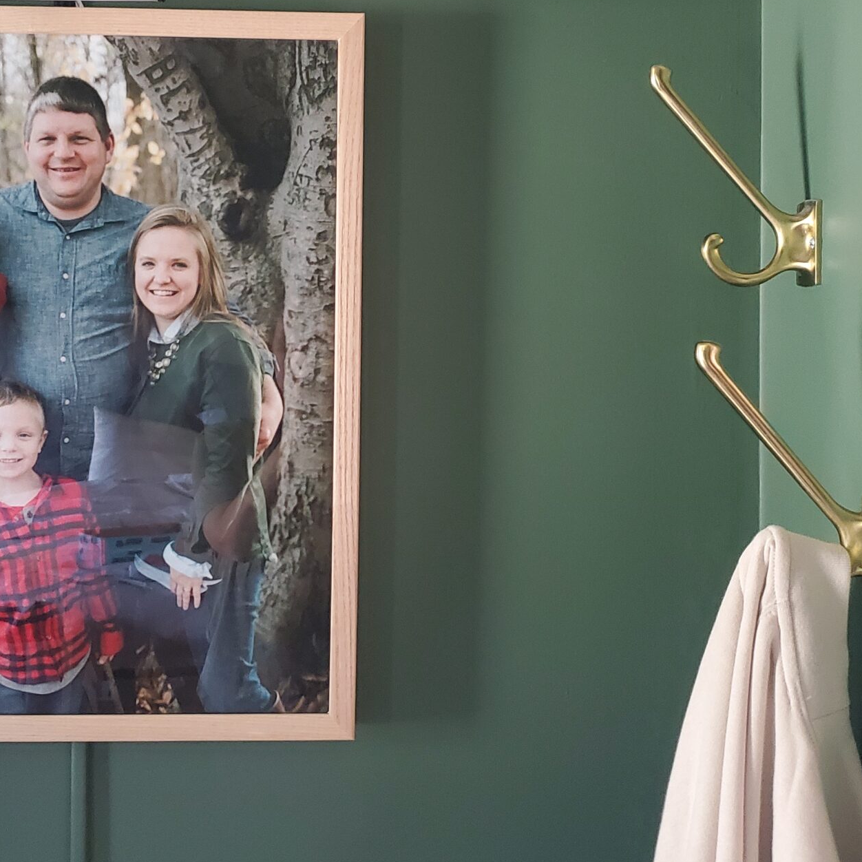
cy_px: 320
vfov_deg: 35.8
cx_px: 362
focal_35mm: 47
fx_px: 1324
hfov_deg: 36.0
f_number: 1.5
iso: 640
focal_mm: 4.3
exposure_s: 1/40
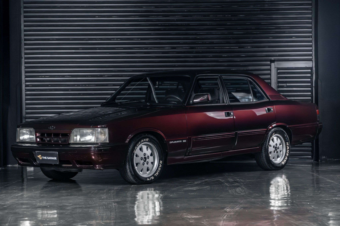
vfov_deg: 17.8
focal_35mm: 76
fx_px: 722
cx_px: 170
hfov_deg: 26.5
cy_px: 113
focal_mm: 51
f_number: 4
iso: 4000
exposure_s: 1/30
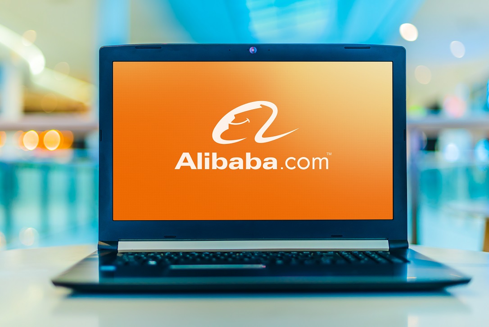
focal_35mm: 50
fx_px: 679
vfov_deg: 27.0
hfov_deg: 39.6
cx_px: 244
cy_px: 164
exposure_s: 1/100
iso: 250
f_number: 1.4
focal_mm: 50
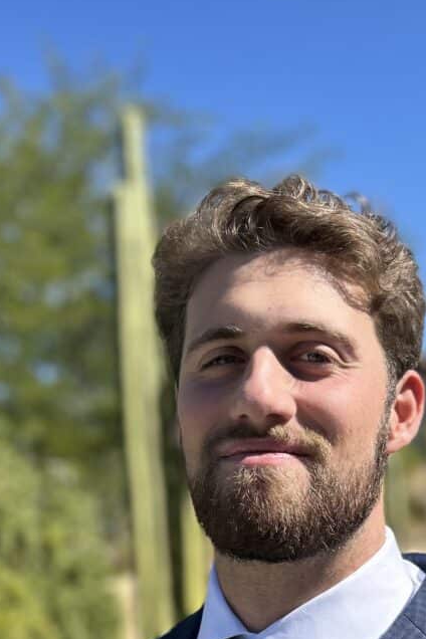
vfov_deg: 34.0
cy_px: 447
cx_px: 266
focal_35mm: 58
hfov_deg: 23.3
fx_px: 1029
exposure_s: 1/2841
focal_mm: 5.7
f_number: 1.5
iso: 50
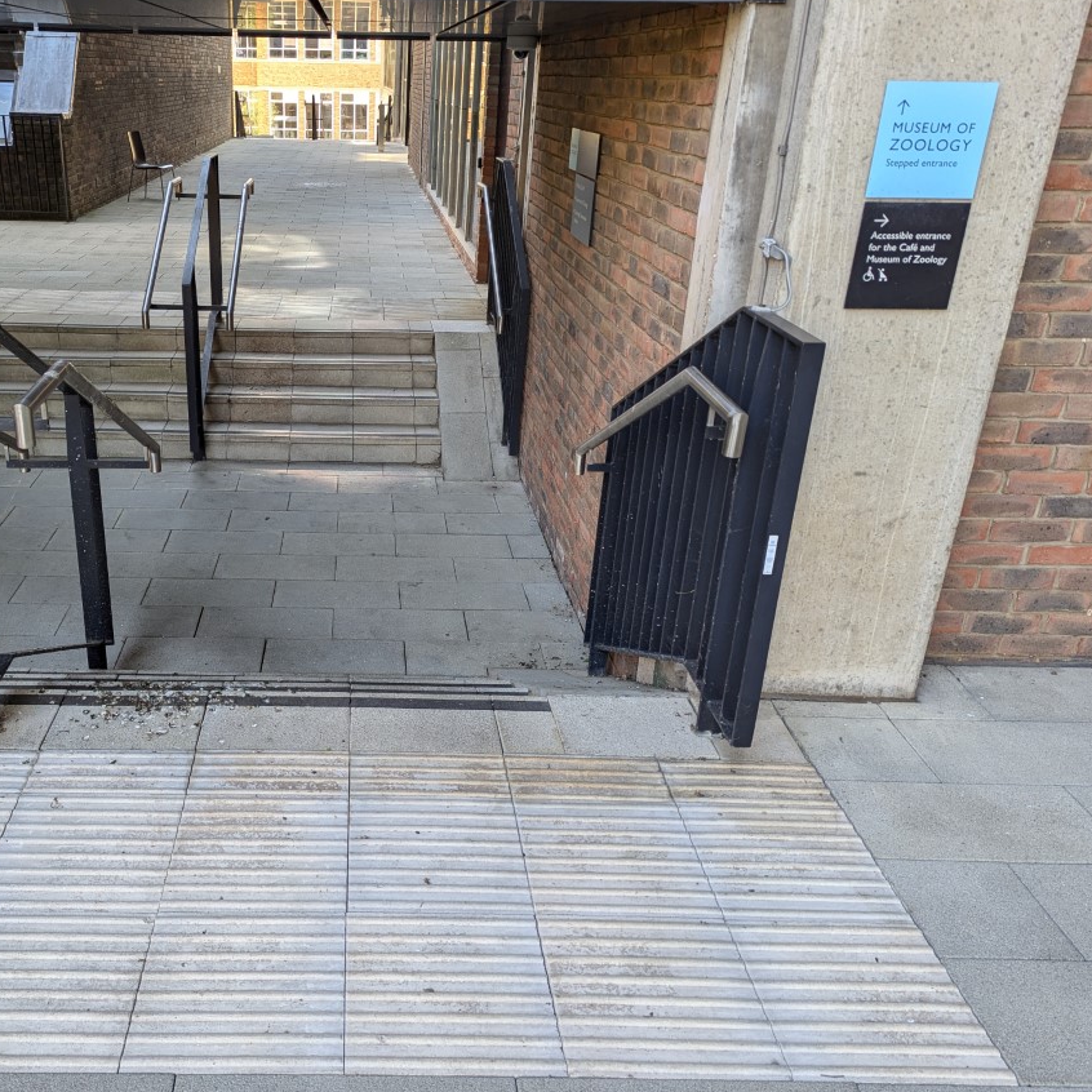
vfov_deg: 54.0
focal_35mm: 30
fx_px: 1071
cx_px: 365
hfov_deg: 53.0
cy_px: 542
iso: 43
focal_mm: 6.81
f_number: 1.85
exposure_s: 1/68.3
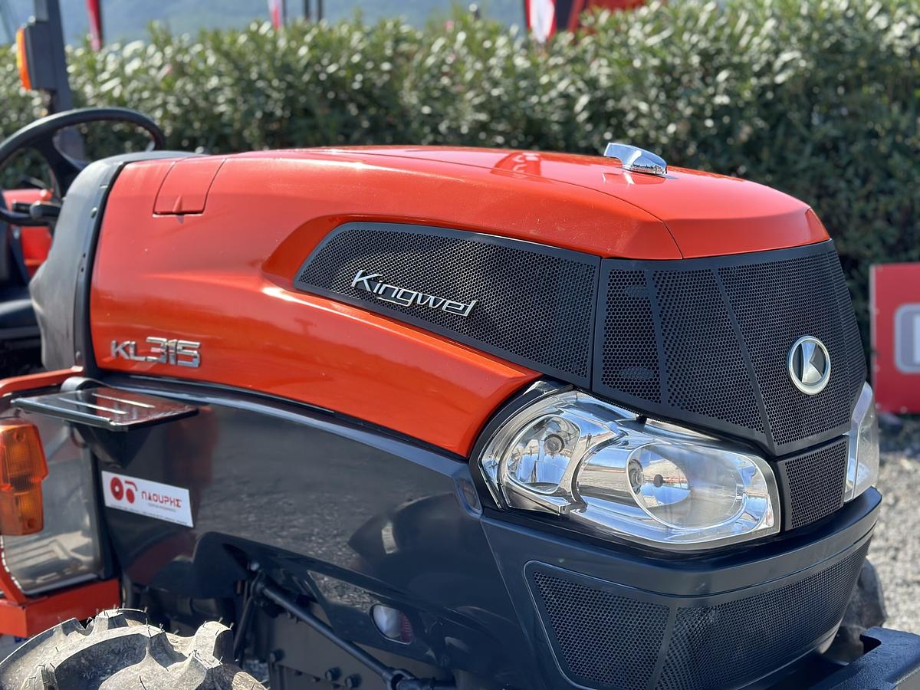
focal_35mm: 48
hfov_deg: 39.7
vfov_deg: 30.3
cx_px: 460
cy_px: 345
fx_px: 1276
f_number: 1.78
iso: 80
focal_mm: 6.86
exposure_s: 1/1695
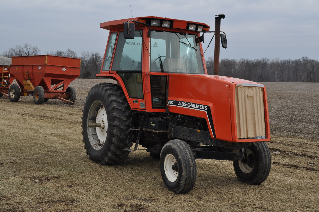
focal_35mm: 51
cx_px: 160
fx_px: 451
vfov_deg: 26.4
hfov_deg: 38.9
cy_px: 106
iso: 200
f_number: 9
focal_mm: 34
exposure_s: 1/200
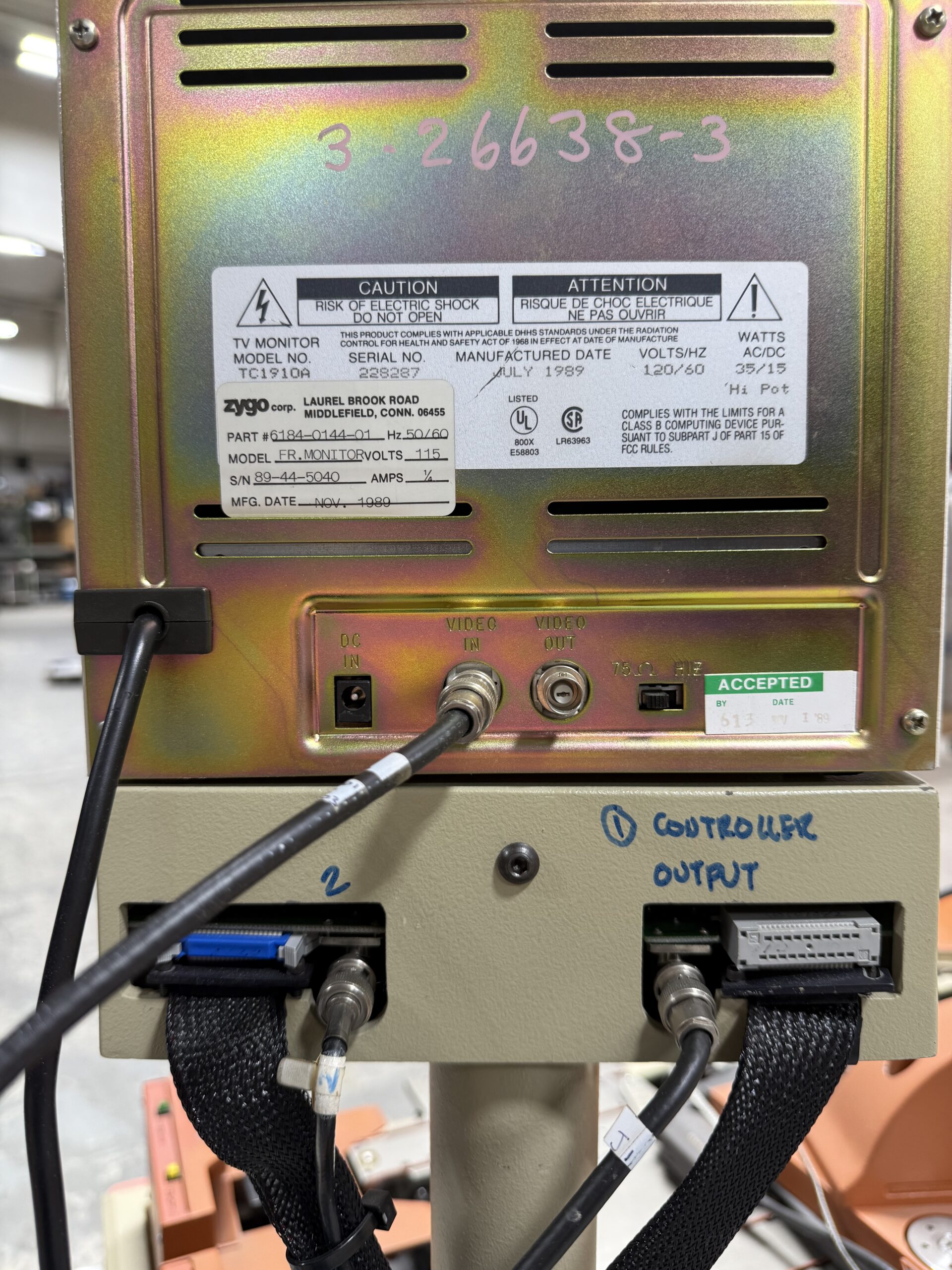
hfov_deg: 56.8
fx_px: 880
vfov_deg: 71.6
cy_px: 635
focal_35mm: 24
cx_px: 476
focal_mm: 6.76
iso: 80
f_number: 1.78
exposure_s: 1/121
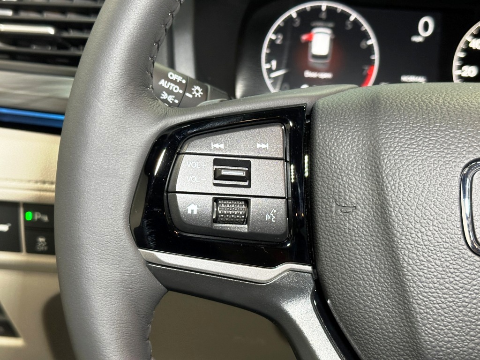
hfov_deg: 39.7
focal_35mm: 48
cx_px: 240
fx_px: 666
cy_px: 180
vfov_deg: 30.3
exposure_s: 1/40
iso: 500
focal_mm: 6.86
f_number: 1.78
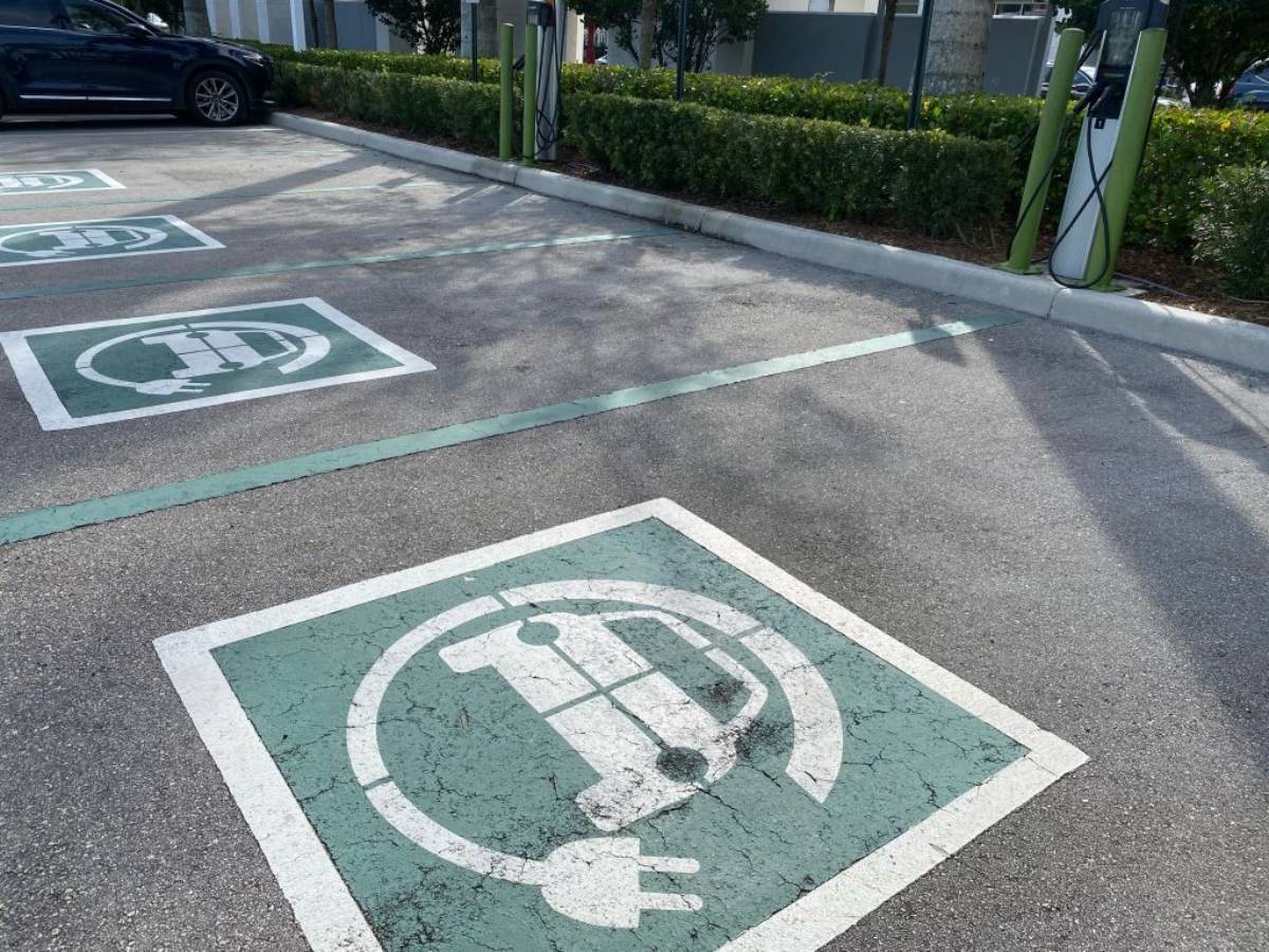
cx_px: 634
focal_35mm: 26
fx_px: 953
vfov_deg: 53.1
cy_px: 476
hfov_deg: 67.3
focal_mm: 4.25
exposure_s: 1/2028
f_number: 1.8
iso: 32
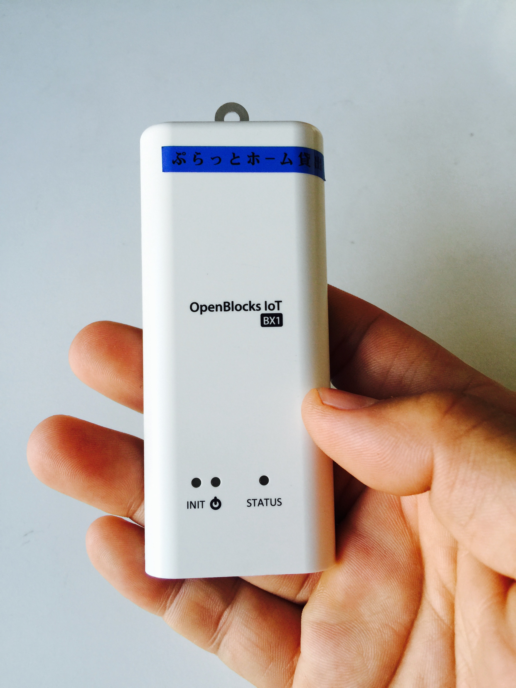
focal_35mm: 29
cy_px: 344
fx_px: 576
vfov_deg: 61.7
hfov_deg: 48.2
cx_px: 258
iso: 40
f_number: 2.2
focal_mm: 4.15
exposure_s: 1/30
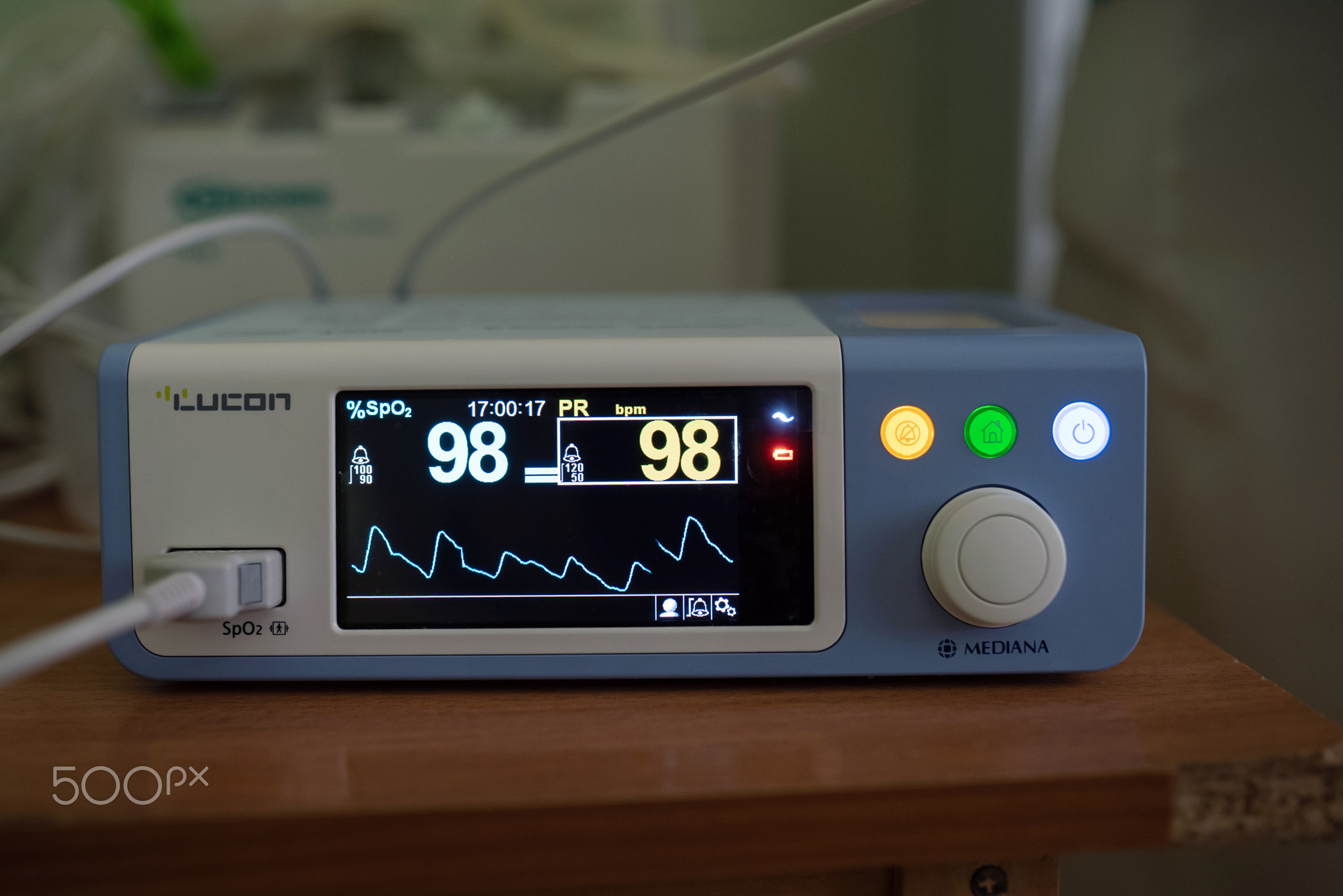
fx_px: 1306
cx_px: 672
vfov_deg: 37.9
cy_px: 448
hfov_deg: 54.4
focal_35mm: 35
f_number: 2
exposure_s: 1/125
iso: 640
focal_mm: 35
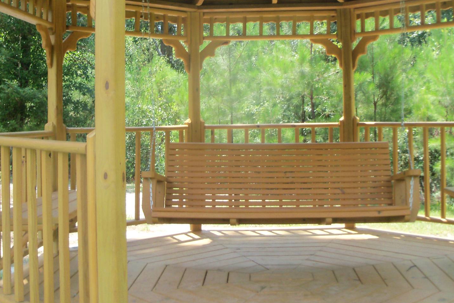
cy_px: 78
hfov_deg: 40.3
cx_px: 223
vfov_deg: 27.2
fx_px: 618
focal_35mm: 49
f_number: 3
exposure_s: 1/250
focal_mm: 6.3
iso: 80
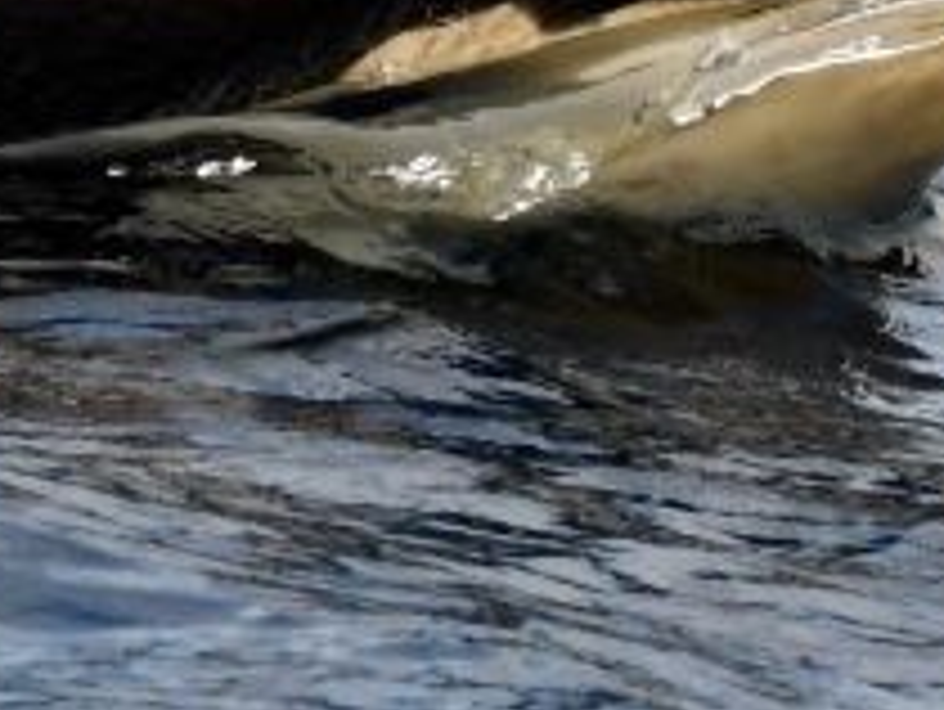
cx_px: -499
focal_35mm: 1756
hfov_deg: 1.1
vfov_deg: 0.8
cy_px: -276
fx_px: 47942
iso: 400
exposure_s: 1/2000
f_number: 8
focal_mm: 320
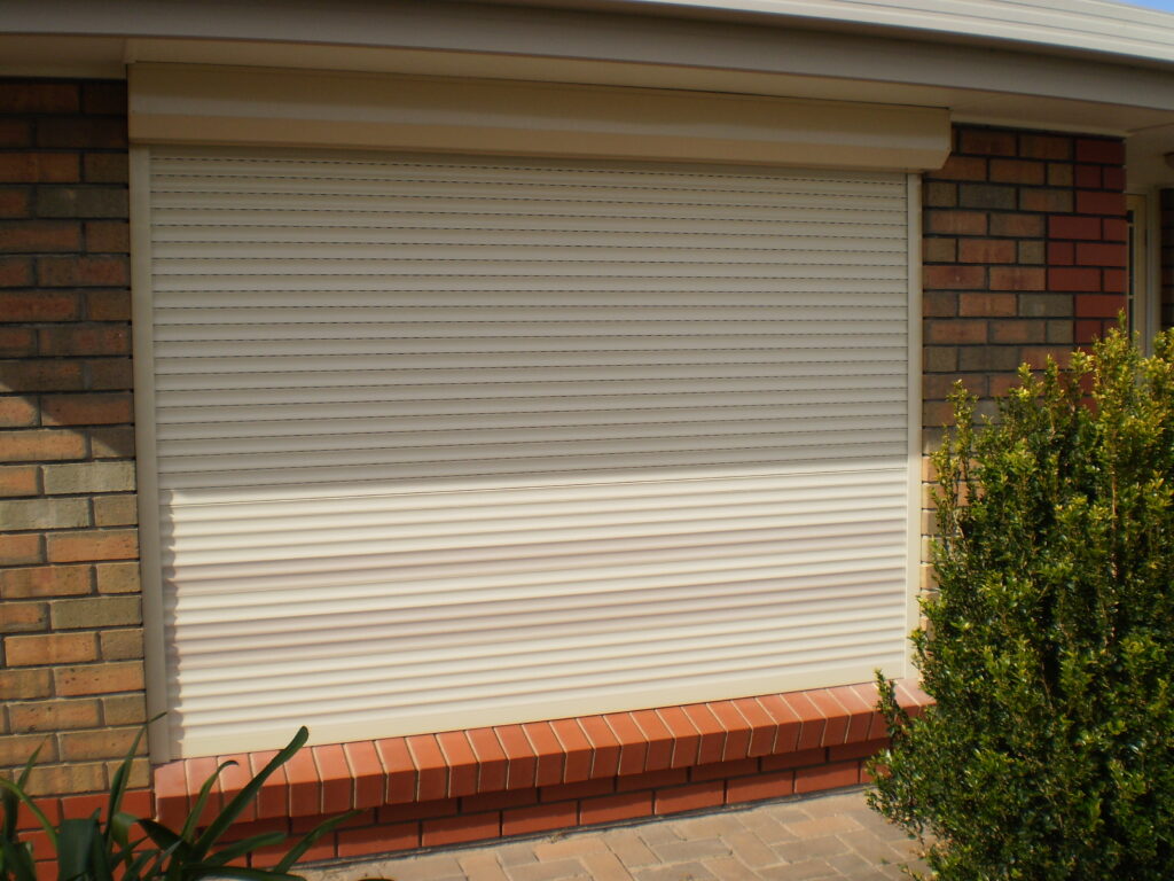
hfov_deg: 51.4
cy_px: 440
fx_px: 1221
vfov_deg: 39.7
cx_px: 587
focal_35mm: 36
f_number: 4.6
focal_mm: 6.3
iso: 64
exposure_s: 1/640
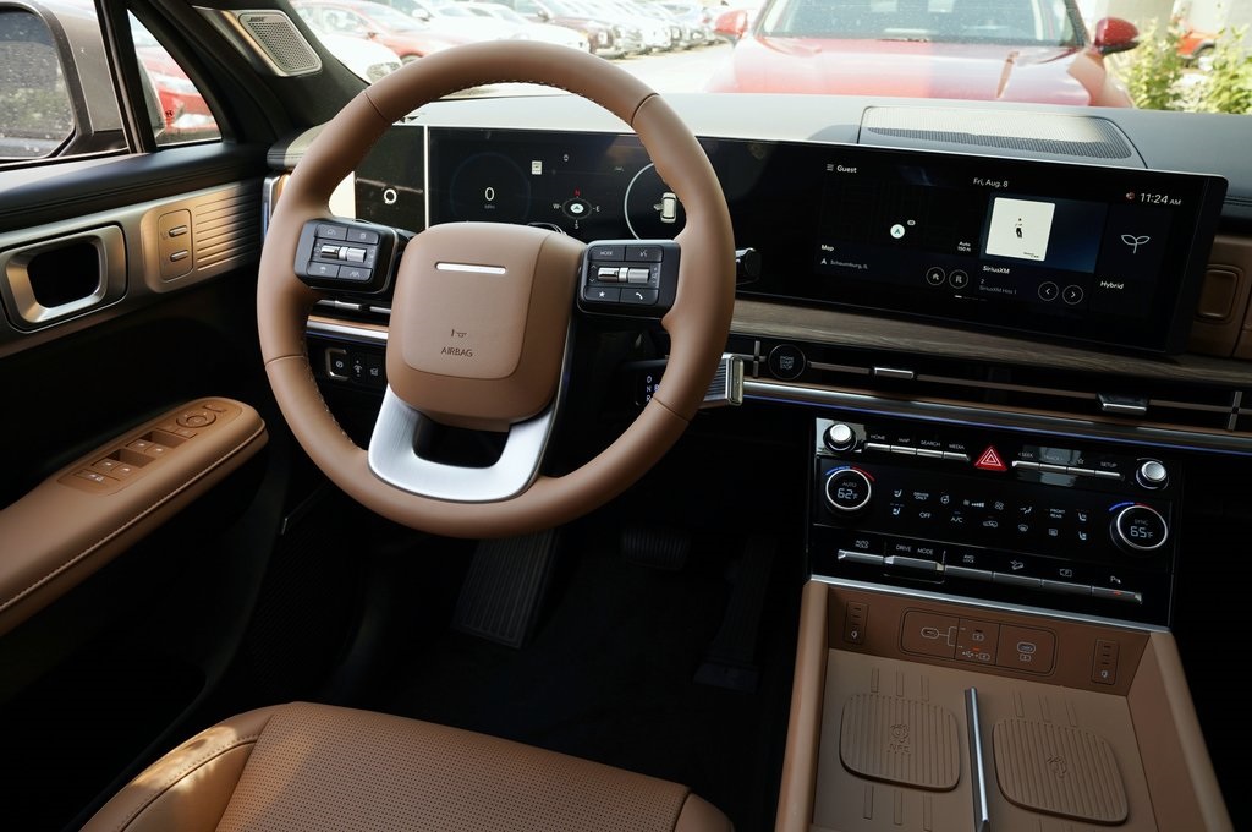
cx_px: 626
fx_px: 834
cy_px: 416
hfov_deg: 73.8
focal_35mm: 24
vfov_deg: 53.0
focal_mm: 24
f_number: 8
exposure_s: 1/30
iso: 160
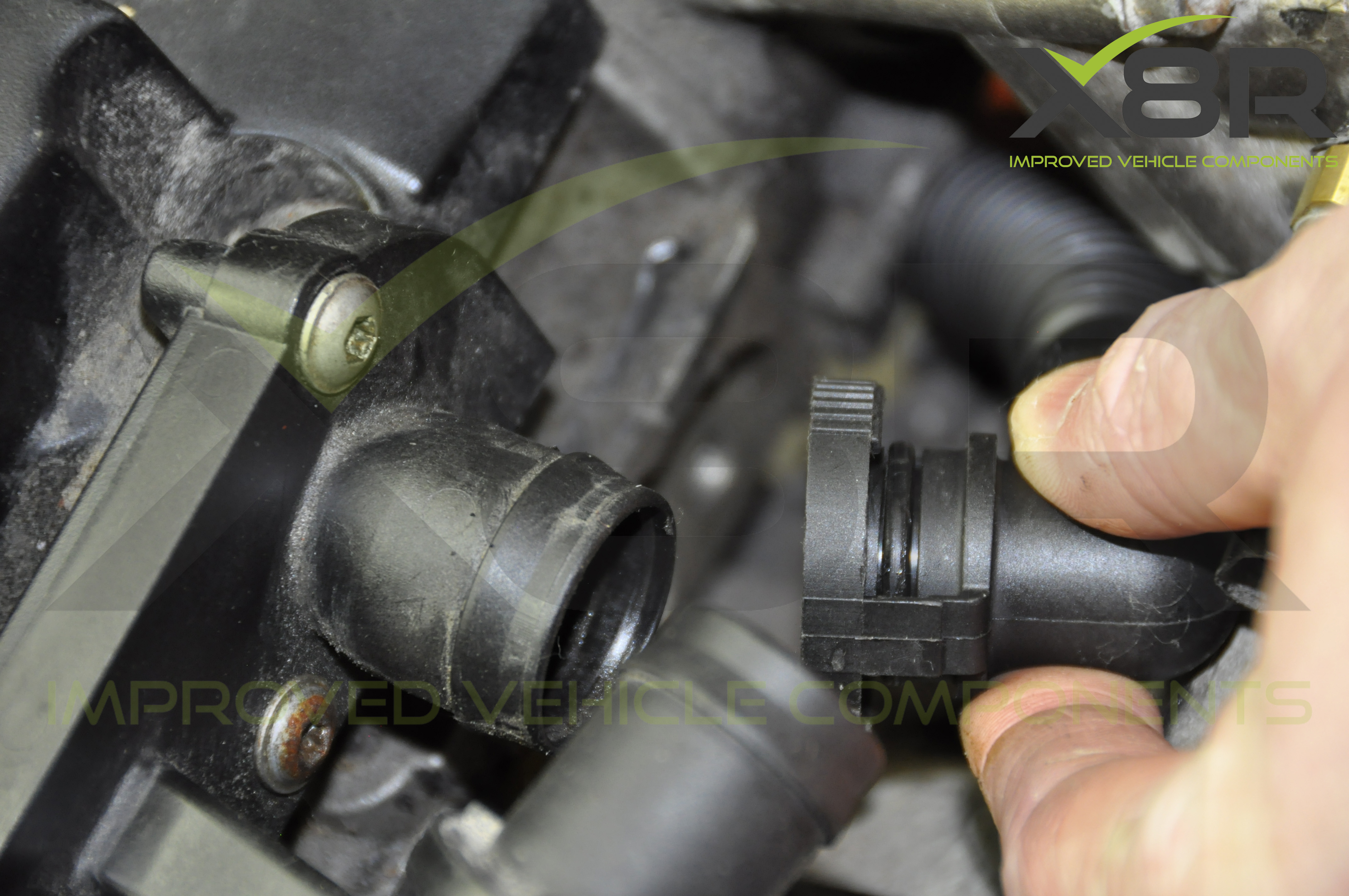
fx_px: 7579
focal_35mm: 202
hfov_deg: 10.2
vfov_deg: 6.8
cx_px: 674
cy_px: 448
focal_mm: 135
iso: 800
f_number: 5.6
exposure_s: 1/60
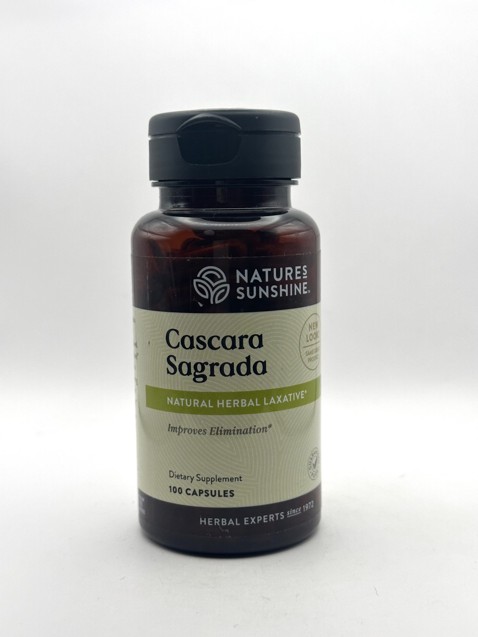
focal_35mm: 48
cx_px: 239
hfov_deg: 30.3
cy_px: 318
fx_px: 884
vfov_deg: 39.7
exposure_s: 1/347
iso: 64
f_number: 1.78
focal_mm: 6.86
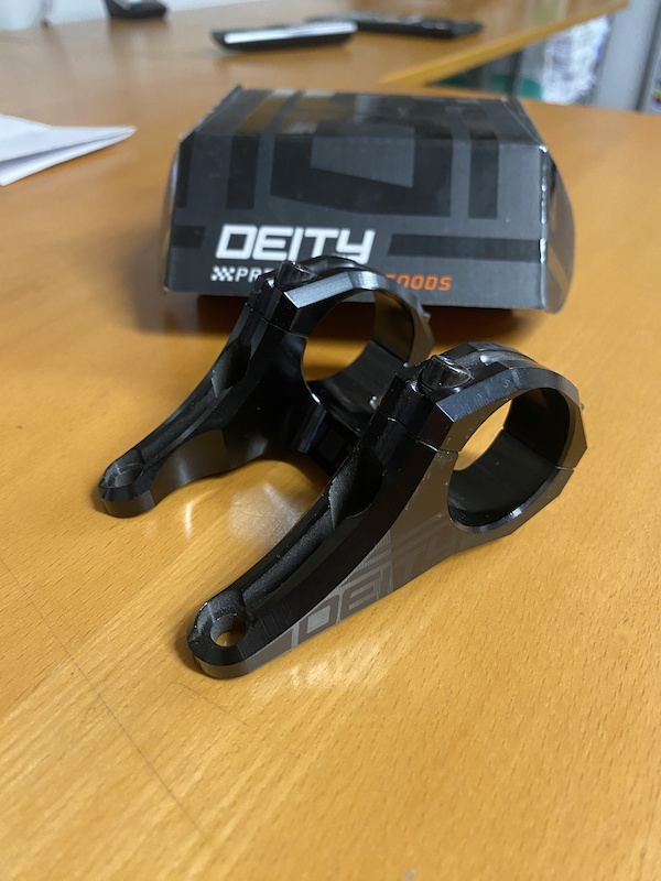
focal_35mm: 26
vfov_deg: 67.3
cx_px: 330
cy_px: 440
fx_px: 662
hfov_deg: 53.1
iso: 400
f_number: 1.8
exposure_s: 1/60
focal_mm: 4.25
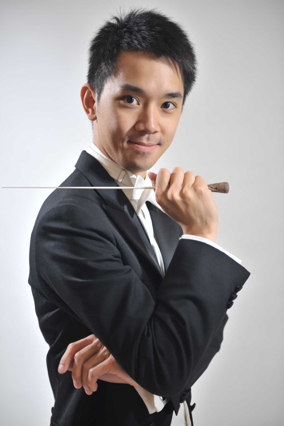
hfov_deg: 22.6
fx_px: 711
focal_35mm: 60
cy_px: 213
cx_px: 142
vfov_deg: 33.4
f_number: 2.8
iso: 200
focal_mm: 60
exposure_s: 1/125
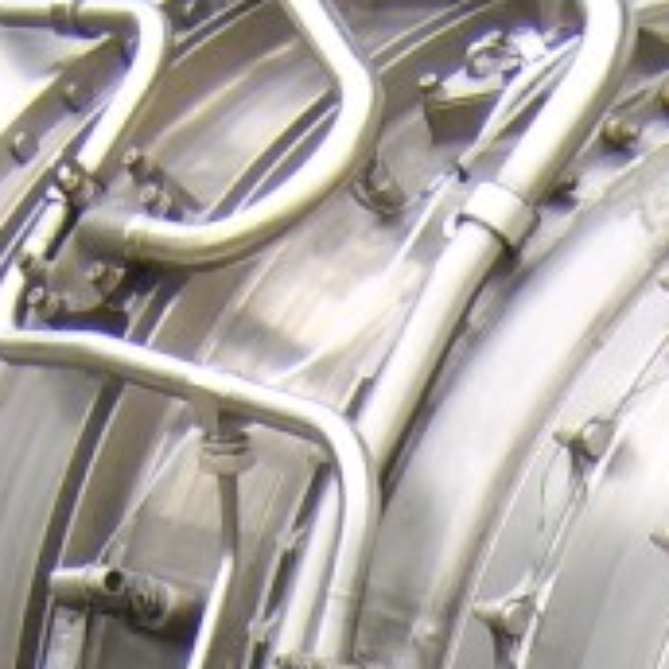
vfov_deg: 10.2
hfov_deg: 10.6
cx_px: 786
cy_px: 1179
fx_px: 3564
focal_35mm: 163
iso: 71
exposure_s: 1/136
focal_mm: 8.13
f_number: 4
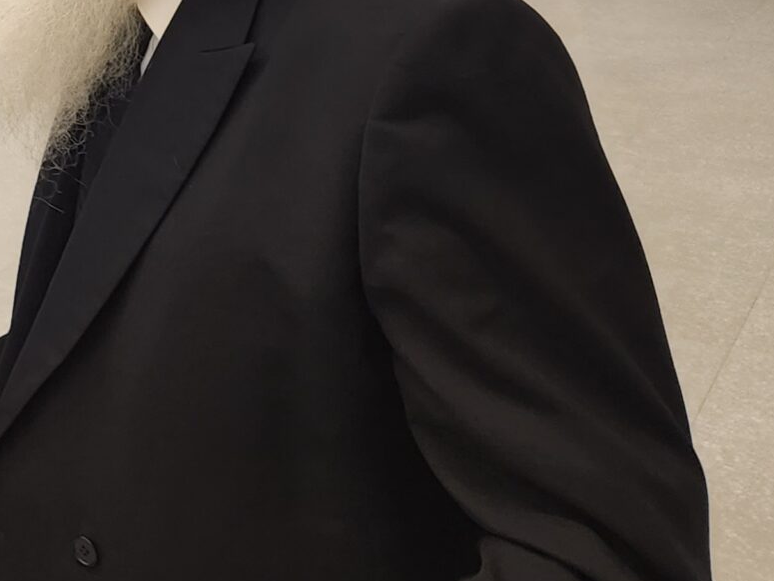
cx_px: -282
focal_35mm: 76
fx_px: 1699
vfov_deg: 17.1
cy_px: -340
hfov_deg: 22.4
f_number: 1.8
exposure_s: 1/120
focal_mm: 5.4
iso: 100
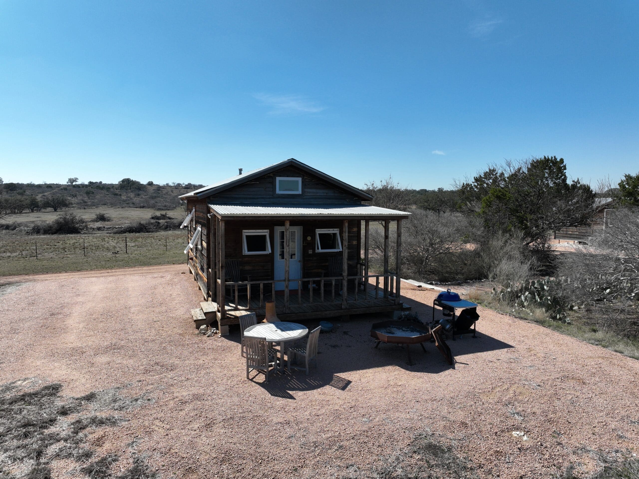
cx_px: 320
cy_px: 240
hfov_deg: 71.6
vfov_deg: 56.8
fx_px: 443
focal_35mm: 24
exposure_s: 1/60
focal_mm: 12.29
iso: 100
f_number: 4.5
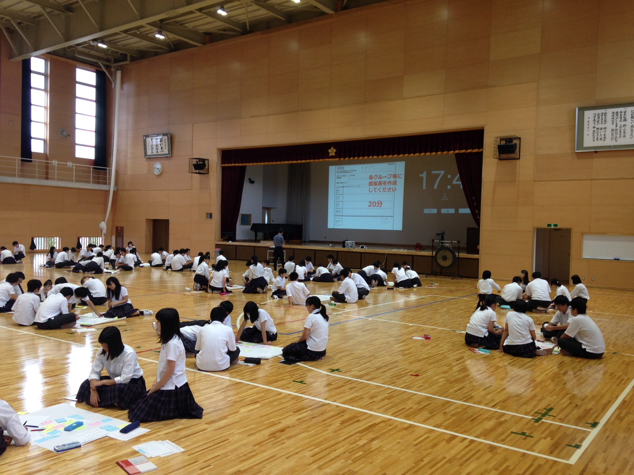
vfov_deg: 42.9
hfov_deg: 55.4
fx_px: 604
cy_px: 238
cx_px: 317
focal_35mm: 33
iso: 50
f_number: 2.4
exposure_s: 1/30
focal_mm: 4.12
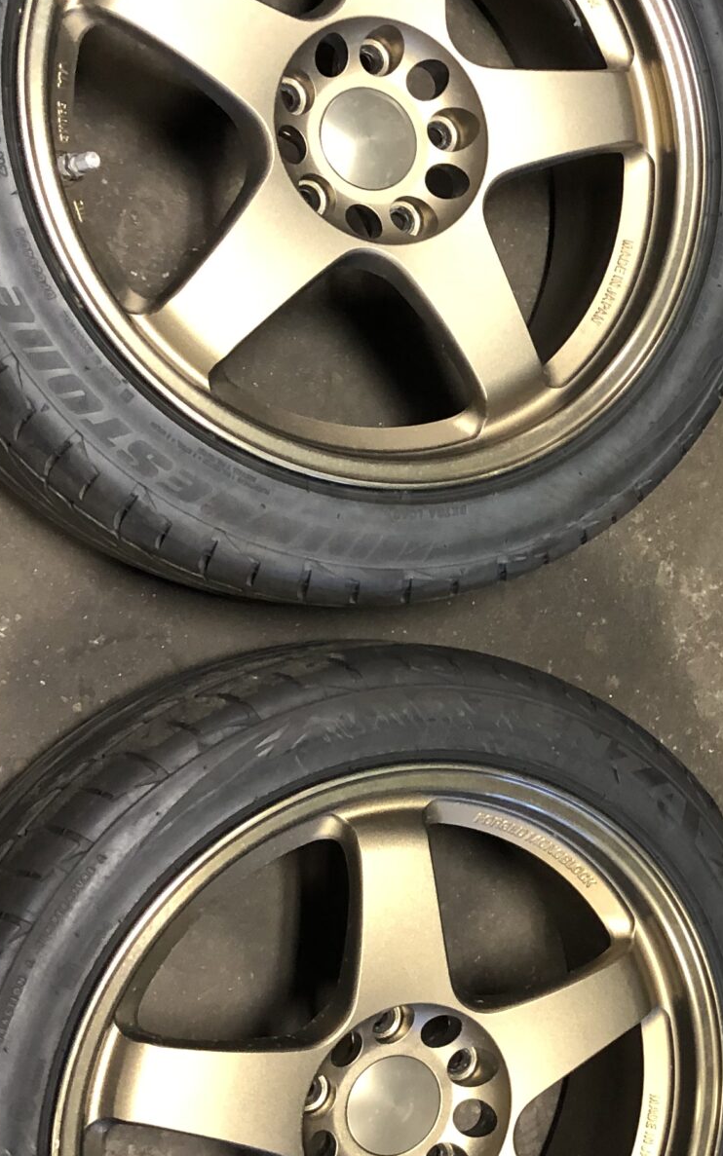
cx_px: 718
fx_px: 2017
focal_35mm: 64
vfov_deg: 32.0
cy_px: 595
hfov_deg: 19.7
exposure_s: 1/15
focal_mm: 4
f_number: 1.8
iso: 80
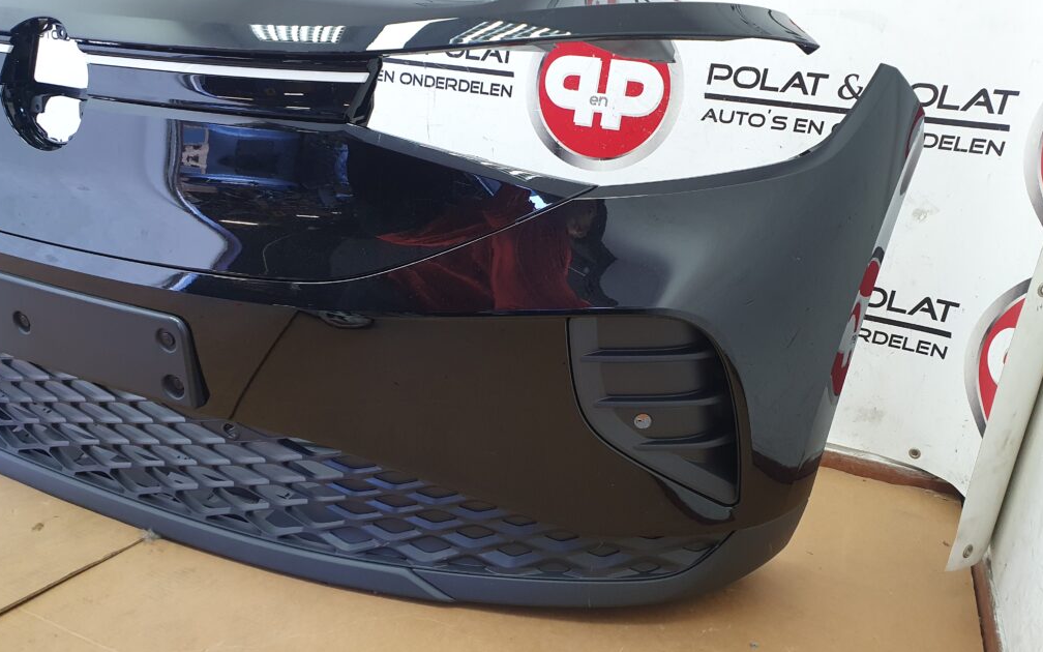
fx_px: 796
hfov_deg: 66.5
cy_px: 356
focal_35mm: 28
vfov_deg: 44.5
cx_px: 515
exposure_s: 1/50
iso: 200
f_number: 2.4
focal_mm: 4.32
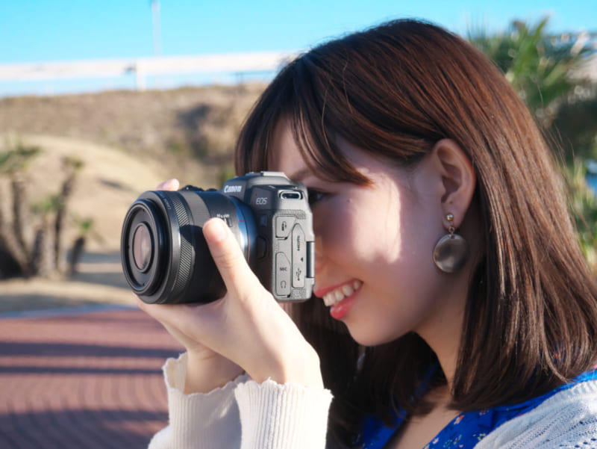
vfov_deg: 20.5
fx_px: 1242
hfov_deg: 27.0
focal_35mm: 72
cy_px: 224
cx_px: 298
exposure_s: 1/1600
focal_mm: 36
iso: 800
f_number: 5.6
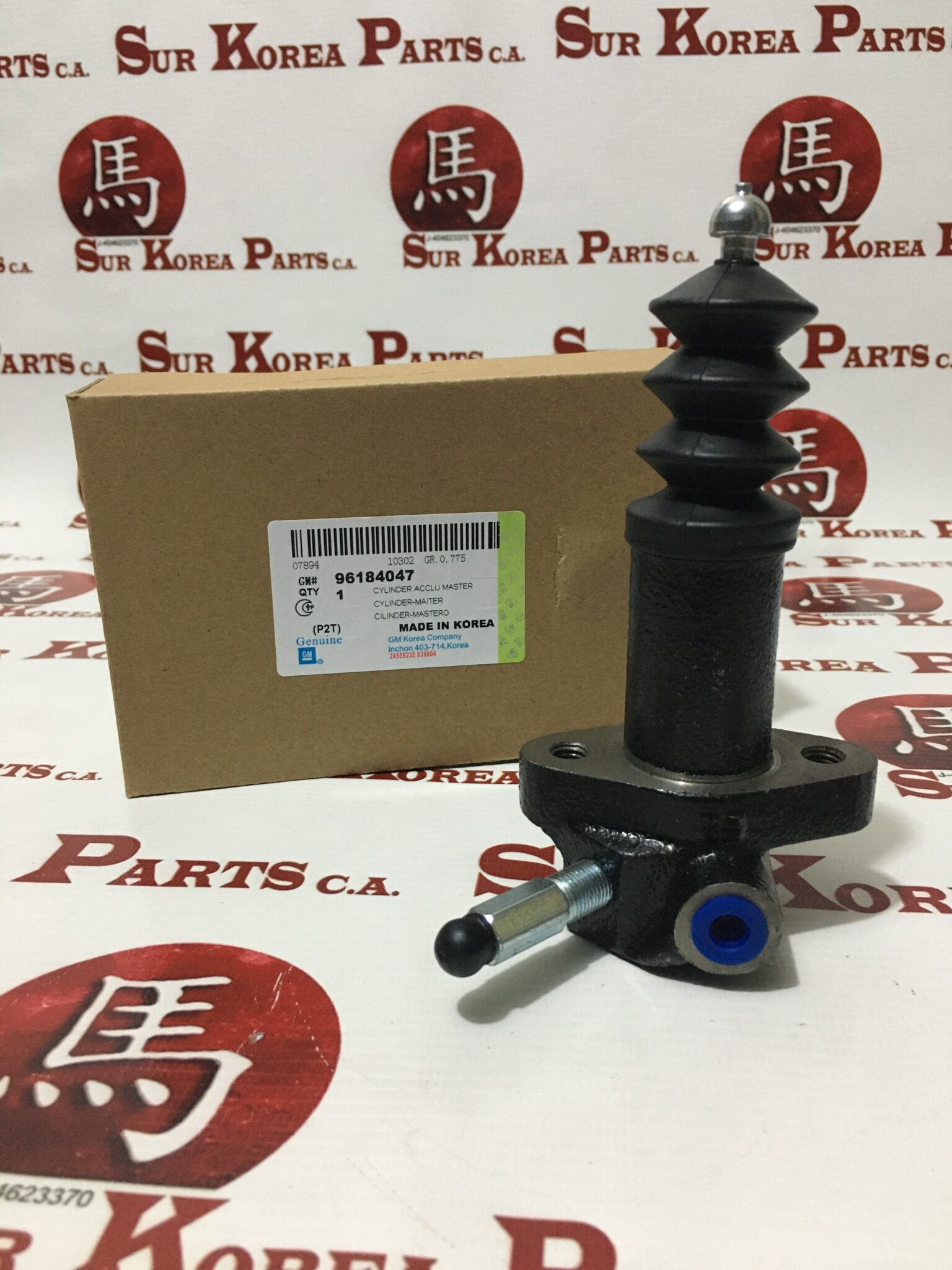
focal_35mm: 29
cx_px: 476
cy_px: 635
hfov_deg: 48.2
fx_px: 1063
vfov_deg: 61.7
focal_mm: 4.15
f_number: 2.2
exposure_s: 1/30
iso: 200
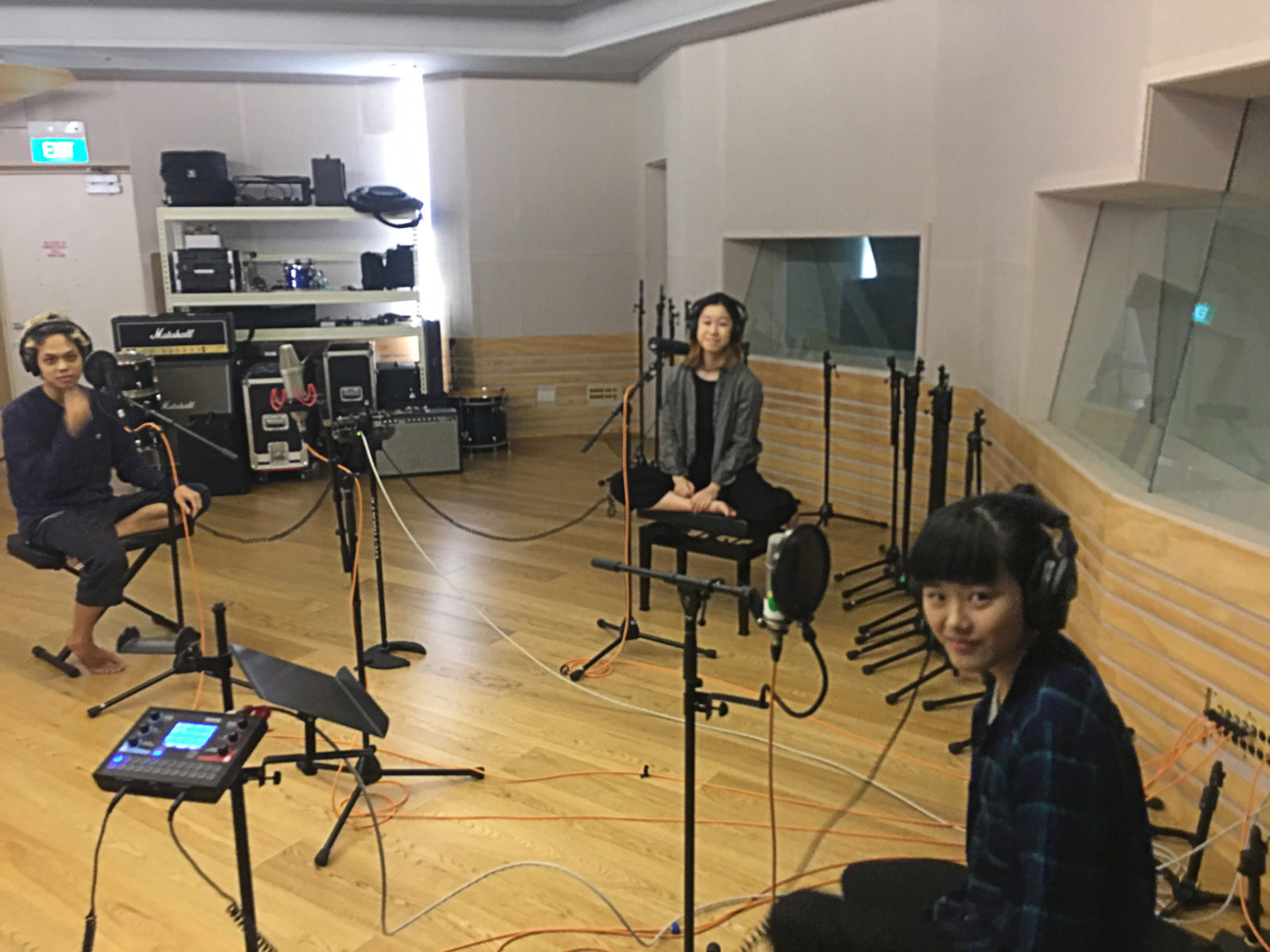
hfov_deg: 61.7
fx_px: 1064
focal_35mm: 29
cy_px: 476
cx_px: 635
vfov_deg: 48.2
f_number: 2.2
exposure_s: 1/4
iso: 100
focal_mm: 4.15
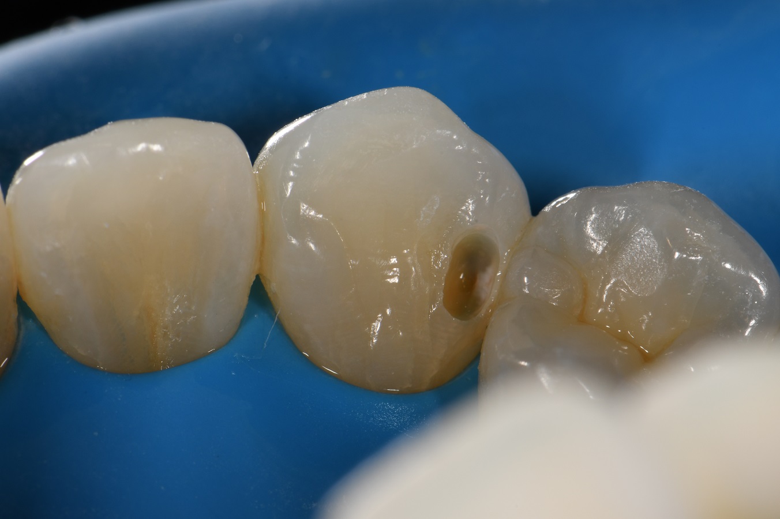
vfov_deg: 8.7
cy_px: 260
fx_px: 3400
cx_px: 390
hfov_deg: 13.1
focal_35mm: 157
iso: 200
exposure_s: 1/160
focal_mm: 105
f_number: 32
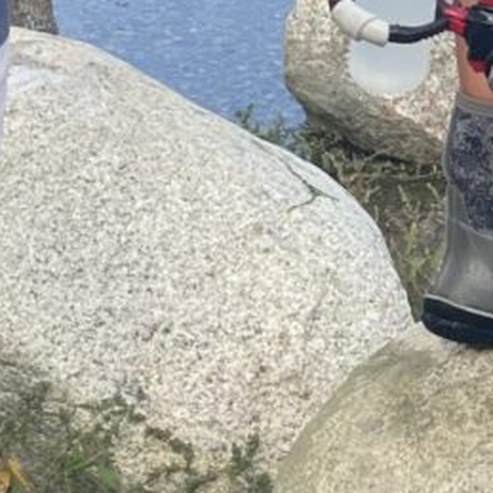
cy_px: -10
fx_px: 4673
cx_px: 318
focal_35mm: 290
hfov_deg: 6.0
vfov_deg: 6.0
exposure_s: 1/516
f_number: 2
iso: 32
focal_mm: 6
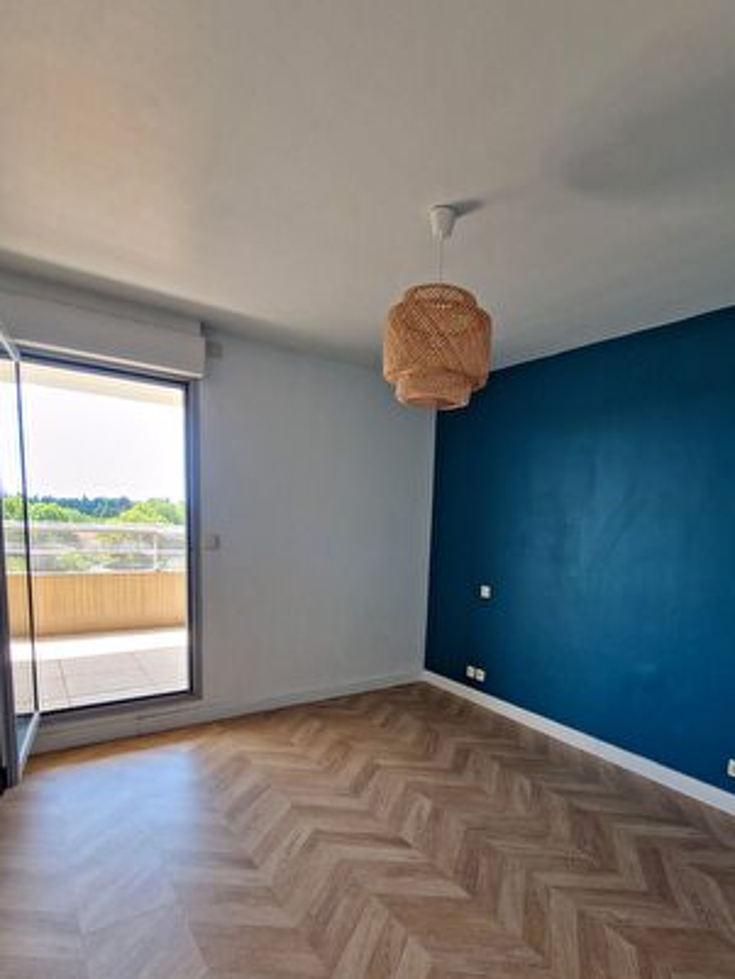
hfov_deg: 74.3
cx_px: 420
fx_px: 481
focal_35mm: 17
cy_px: 592
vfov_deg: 89.7
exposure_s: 1/100
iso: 64
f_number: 2.2
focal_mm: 2.2
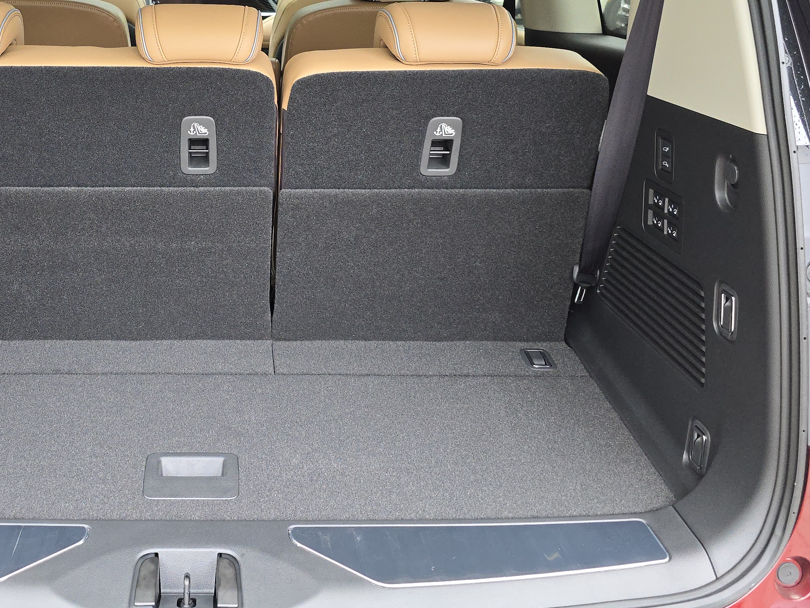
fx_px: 936
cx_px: 200
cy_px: 182
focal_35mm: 40
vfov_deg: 35.4
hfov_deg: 45.2
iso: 200
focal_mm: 6.3
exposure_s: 1/180
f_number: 1.7
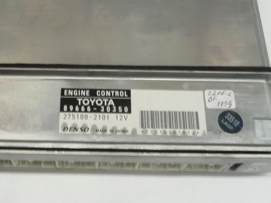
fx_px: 423
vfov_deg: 26.9
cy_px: 74
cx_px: 82
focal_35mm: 54
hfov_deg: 35.1
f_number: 3.3
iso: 200
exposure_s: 1/30
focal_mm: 4.7
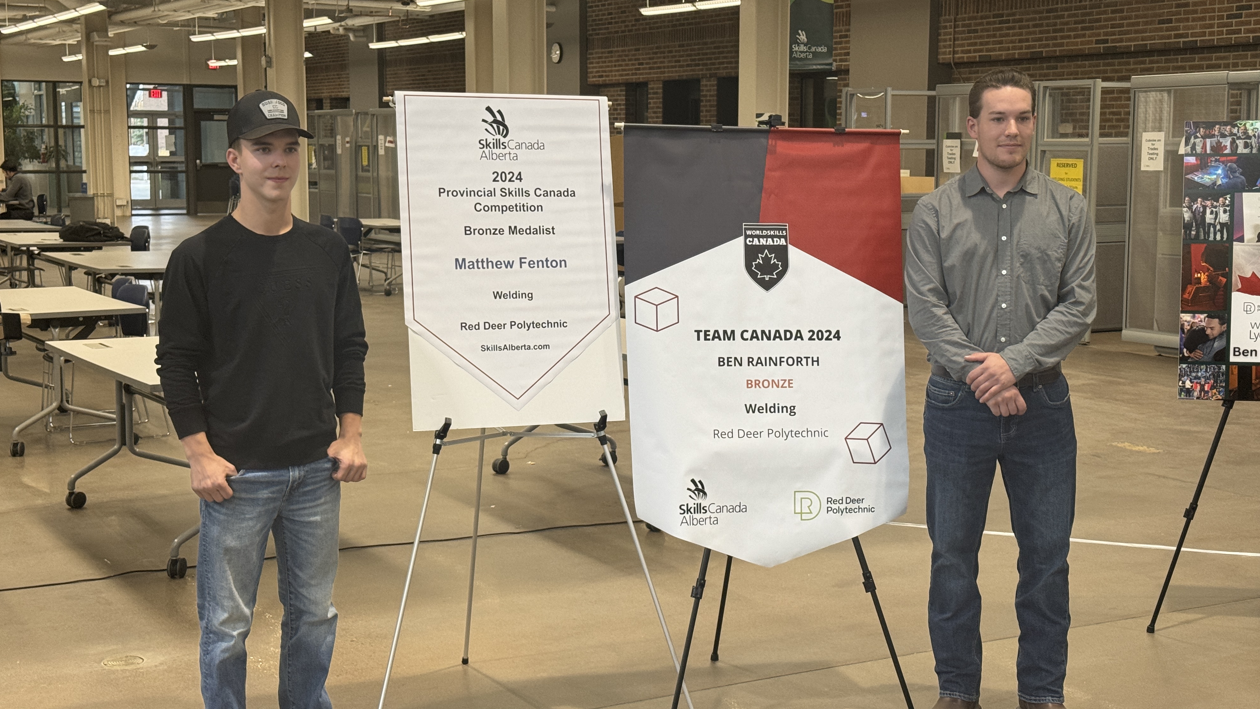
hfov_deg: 39.2
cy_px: 344
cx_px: 631
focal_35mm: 53
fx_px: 1771
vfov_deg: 22.6
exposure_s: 1/60
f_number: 1.78
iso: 160
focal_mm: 6.76
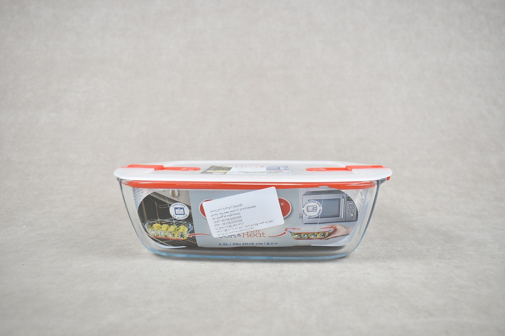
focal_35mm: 27
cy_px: 168
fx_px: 379
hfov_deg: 67.4
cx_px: 252
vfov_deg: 47.9
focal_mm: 18
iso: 800
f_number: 4.5
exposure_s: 1/80
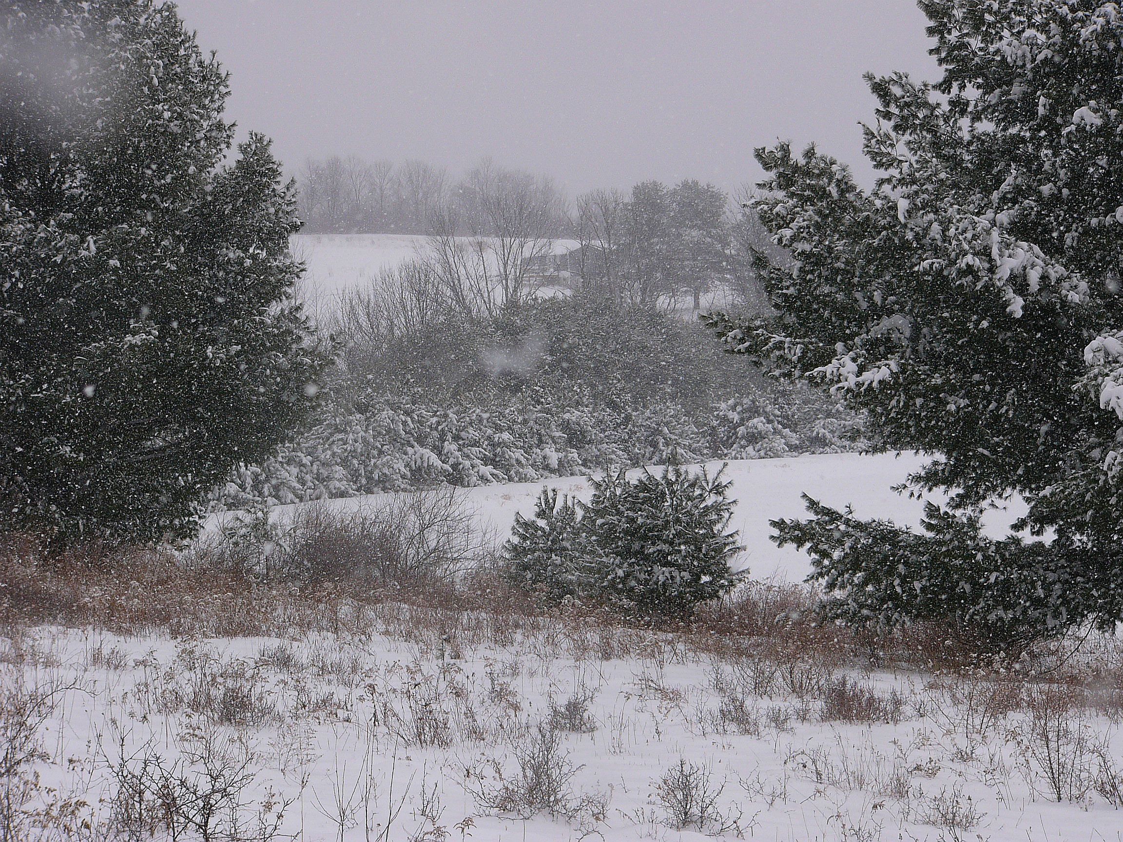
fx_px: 3796
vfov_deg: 12.7
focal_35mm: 117
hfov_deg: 16.8
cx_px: 562
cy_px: 421
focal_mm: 19.5
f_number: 4
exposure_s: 1/400
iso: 50
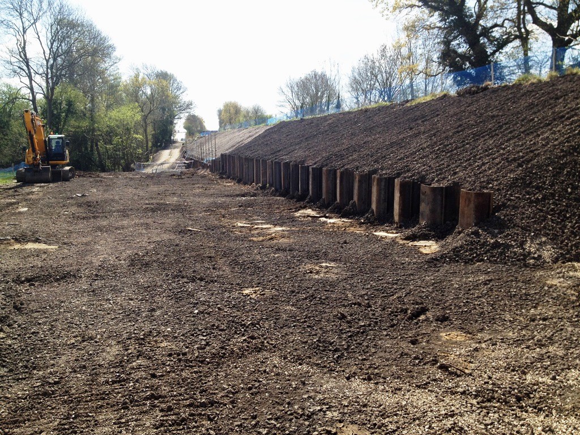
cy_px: 218
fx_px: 586
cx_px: 290
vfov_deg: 40.7
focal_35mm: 35
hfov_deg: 52.6
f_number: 2.4
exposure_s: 1/1062
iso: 50
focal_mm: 4.28
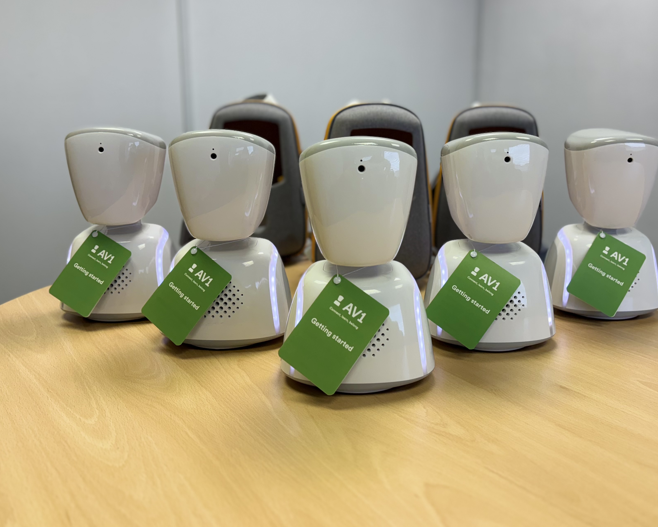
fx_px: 623
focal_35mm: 32
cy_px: 225
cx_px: 370
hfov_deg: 55.5
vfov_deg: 45.7
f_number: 1.6
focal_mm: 5.96
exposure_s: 1/100
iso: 80
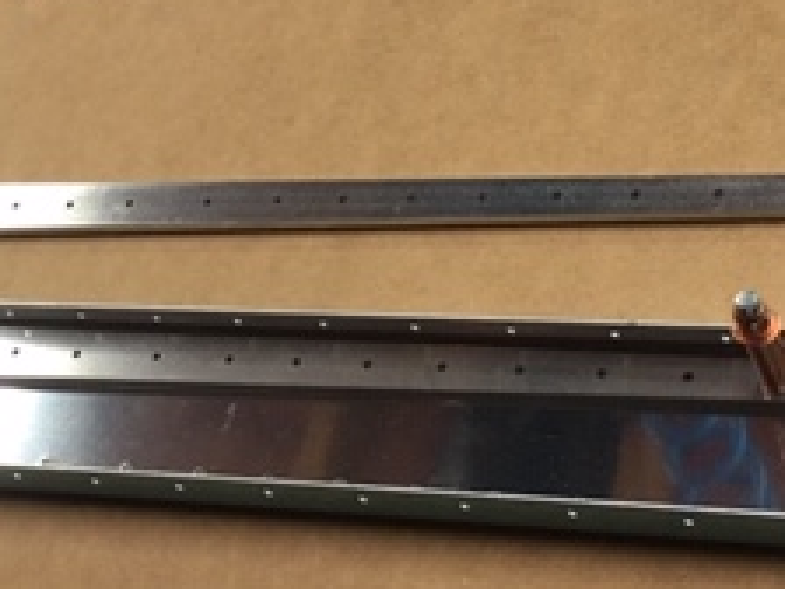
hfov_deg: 23.0
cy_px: 259
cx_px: 98
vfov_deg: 17.8
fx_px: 1882
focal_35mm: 83
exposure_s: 1/30
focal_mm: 4.15
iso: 40
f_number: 2.2
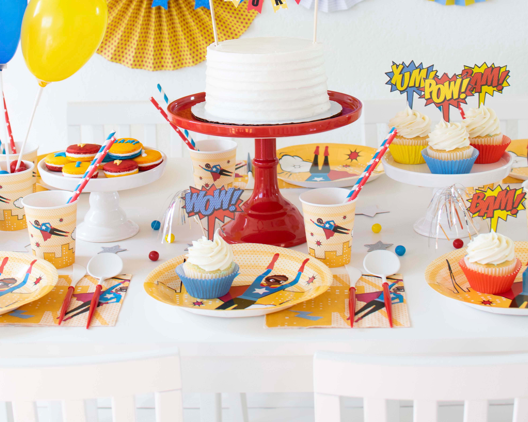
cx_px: 264
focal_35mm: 75
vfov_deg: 20.1
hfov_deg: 25.5
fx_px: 1167
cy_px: 41
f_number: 4
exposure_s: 1/50
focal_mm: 35
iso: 200
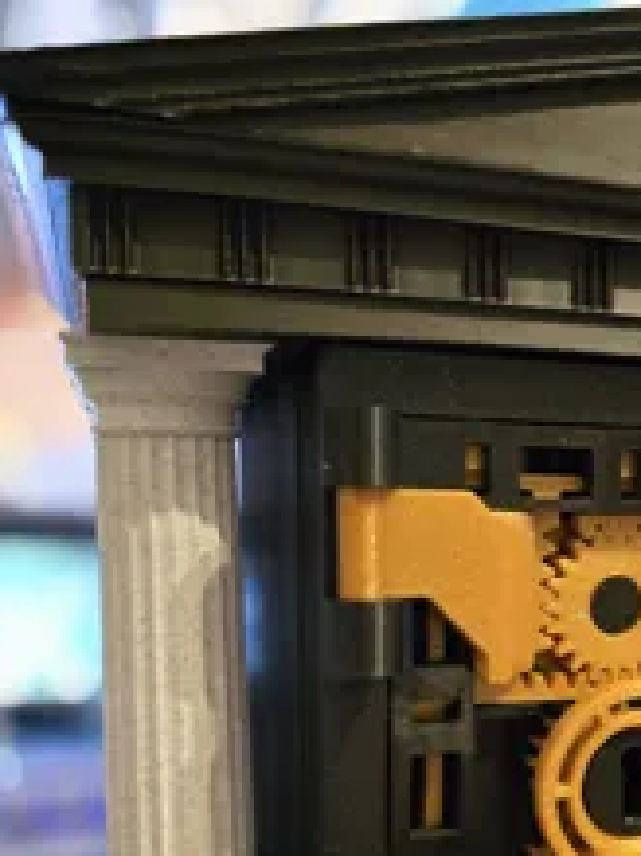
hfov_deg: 33.1
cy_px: 641
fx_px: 1038
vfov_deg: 43.4
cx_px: 535
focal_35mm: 42
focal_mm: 6.3
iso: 2000
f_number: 1.7
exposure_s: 1/100
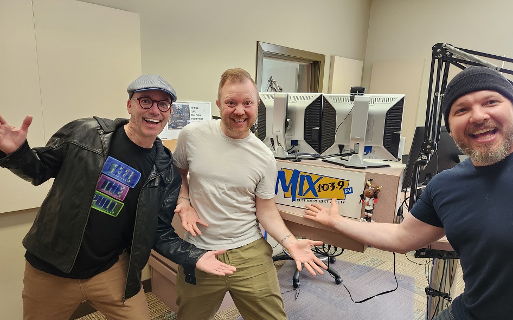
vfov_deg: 49.2
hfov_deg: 72.5
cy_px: 174
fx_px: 349
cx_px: 261
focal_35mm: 25
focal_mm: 5.4
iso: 250
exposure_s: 1/120
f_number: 1.8
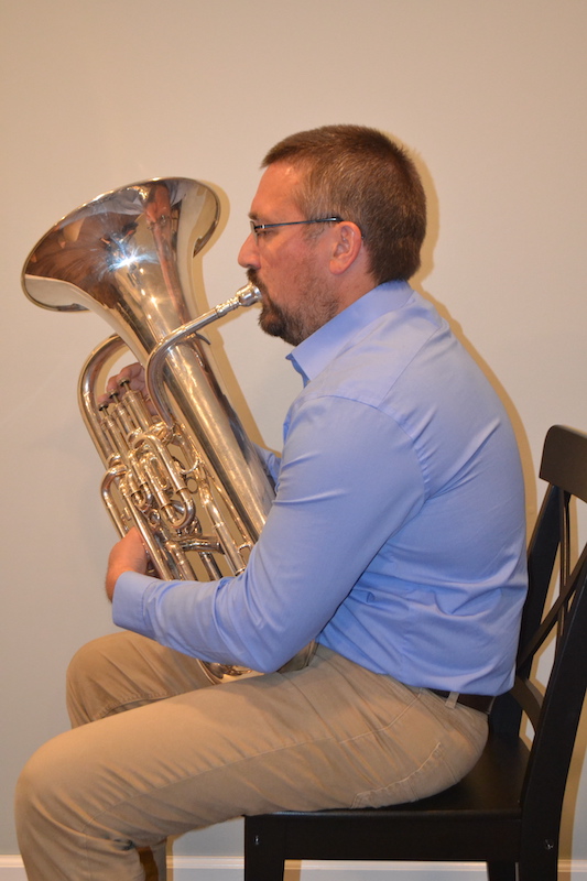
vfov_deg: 33.4
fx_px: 1468
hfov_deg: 22.6
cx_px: 294
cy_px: 440
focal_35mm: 60
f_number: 5.3
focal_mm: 40
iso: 2500
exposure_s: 1/60
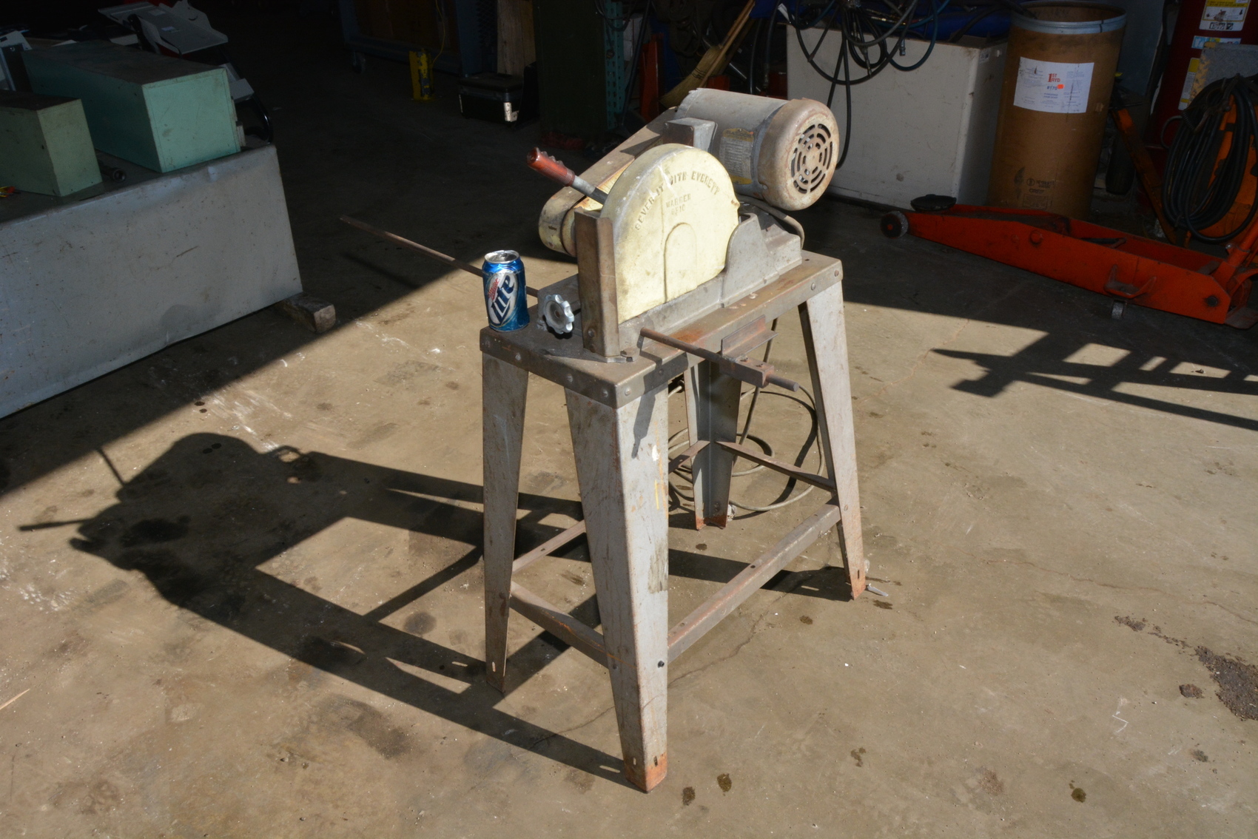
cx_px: 629
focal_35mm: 27
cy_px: 420
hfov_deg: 67.4
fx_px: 944
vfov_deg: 47.9
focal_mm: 18
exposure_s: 1/200
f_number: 22
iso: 800
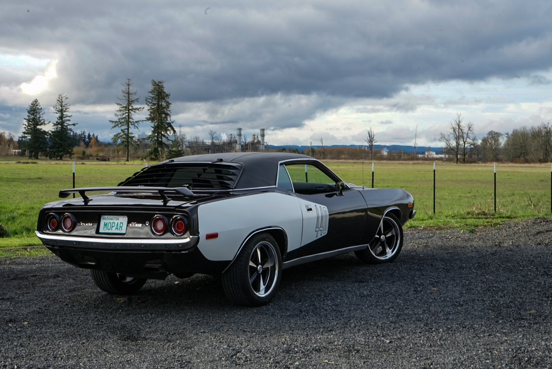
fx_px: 829
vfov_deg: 25.1
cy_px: 184
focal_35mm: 54
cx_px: 276
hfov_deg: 36.8
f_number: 18
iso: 400
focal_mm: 54
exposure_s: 1/50
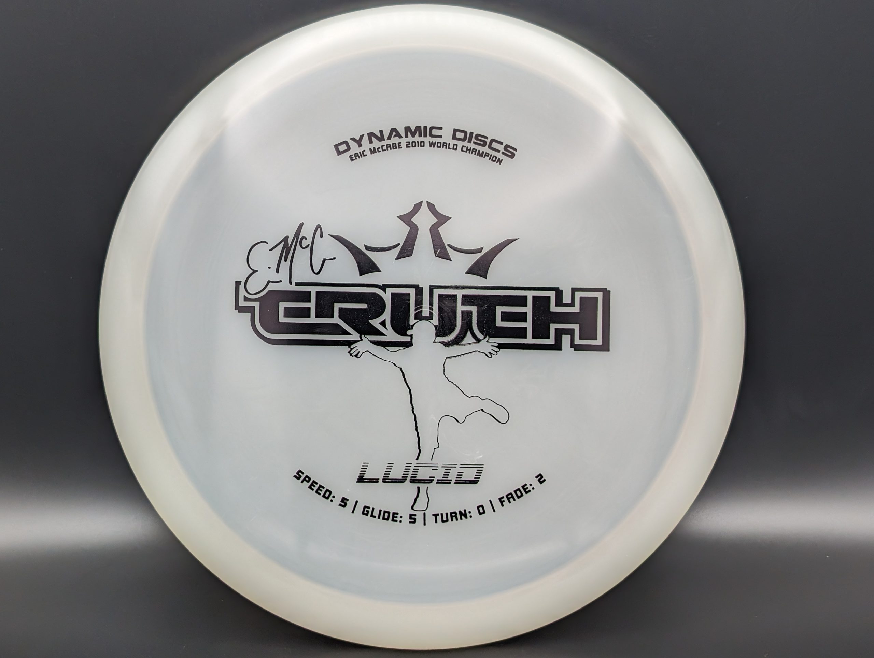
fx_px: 1239
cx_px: 437
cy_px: 329
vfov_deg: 29.8
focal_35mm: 49
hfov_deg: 38.9
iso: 172
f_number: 1.68
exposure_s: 1/340
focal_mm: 6.9
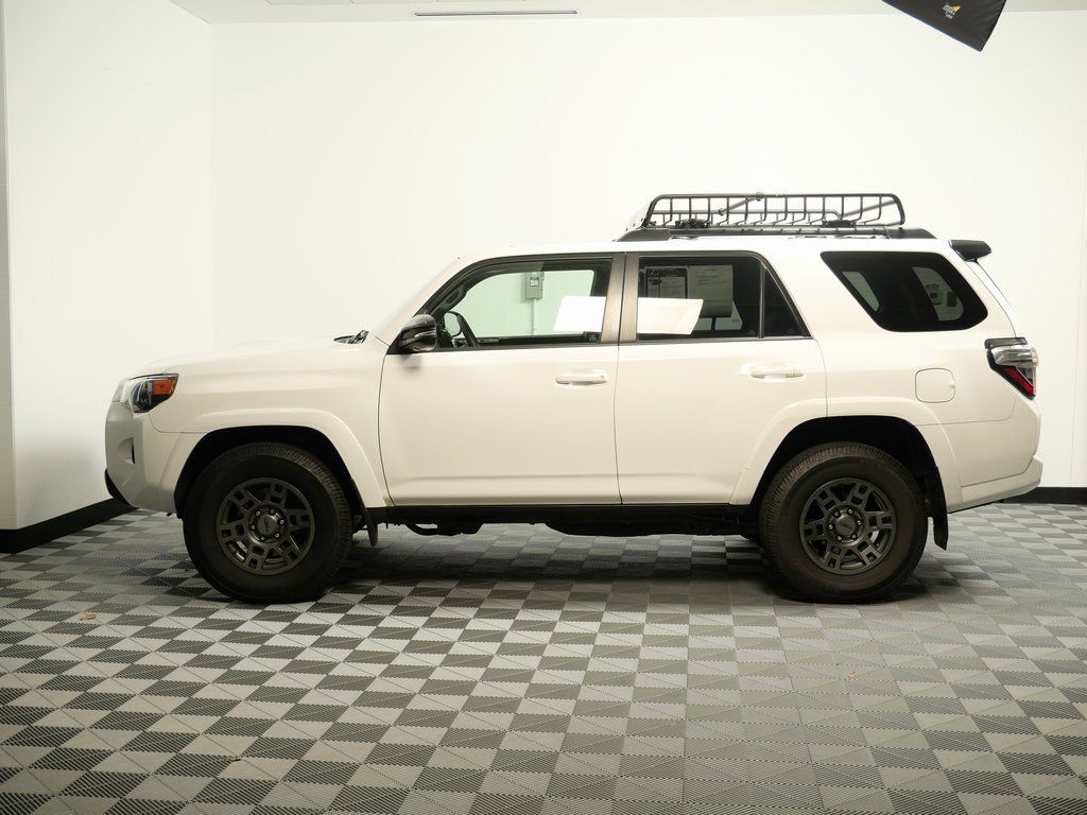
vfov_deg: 36.0
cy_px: 408
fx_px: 1256
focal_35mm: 40
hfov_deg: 46.8
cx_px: 544
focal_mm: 20
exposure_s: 1/200
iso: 250
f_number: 5.6
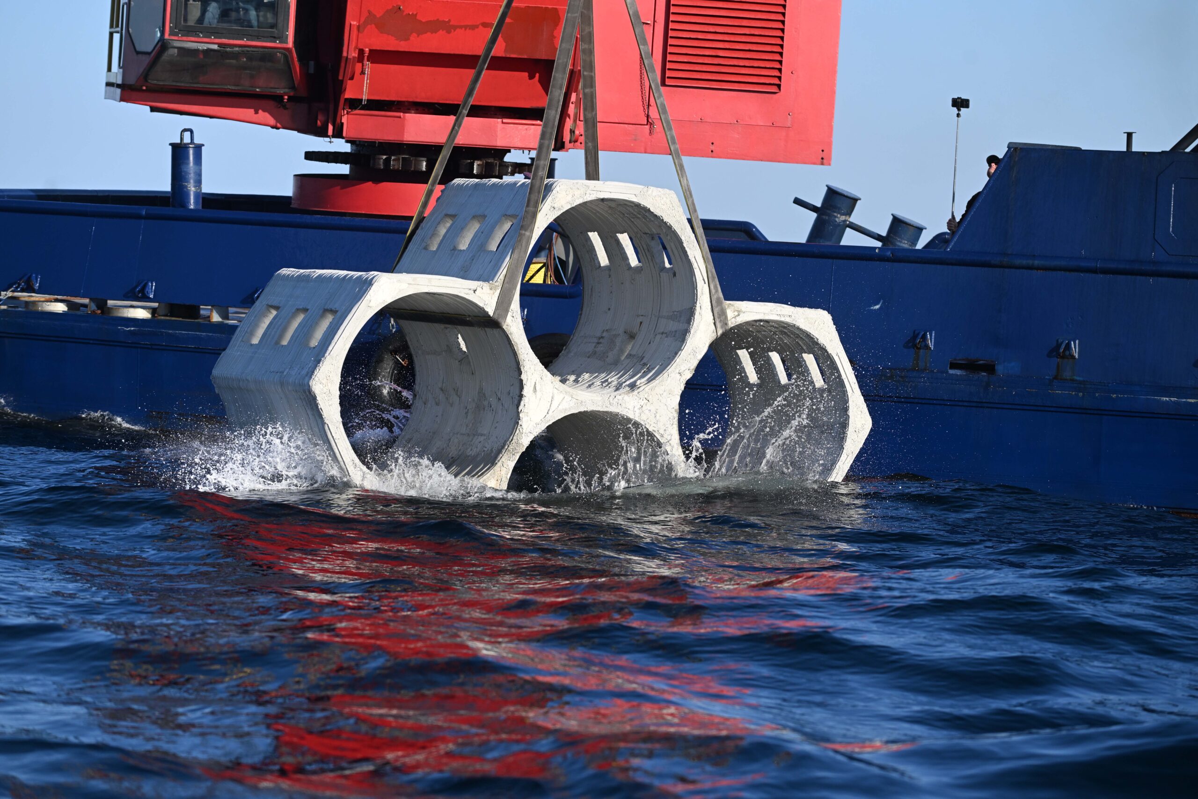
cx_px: 599
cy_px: 400
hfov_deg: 15.8
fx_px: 4326
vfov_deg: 10.6
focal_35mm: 130
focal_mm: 130
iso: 400
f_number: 5
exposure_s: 1/2000
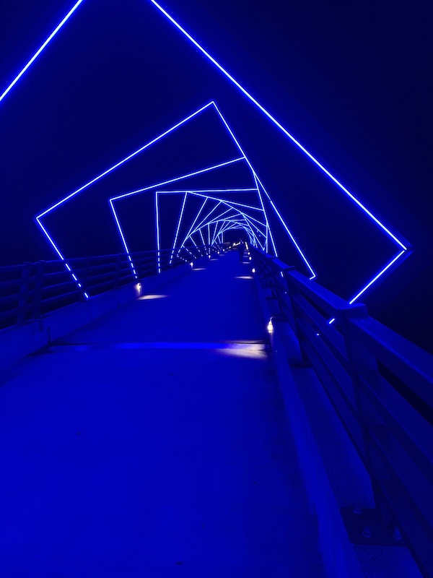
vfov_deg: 67.3
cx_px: 216
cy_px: 289
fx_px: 434
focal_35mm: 26
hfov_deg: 53.1
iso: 400
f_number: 1.8
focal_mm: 4.25
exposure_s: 1/31
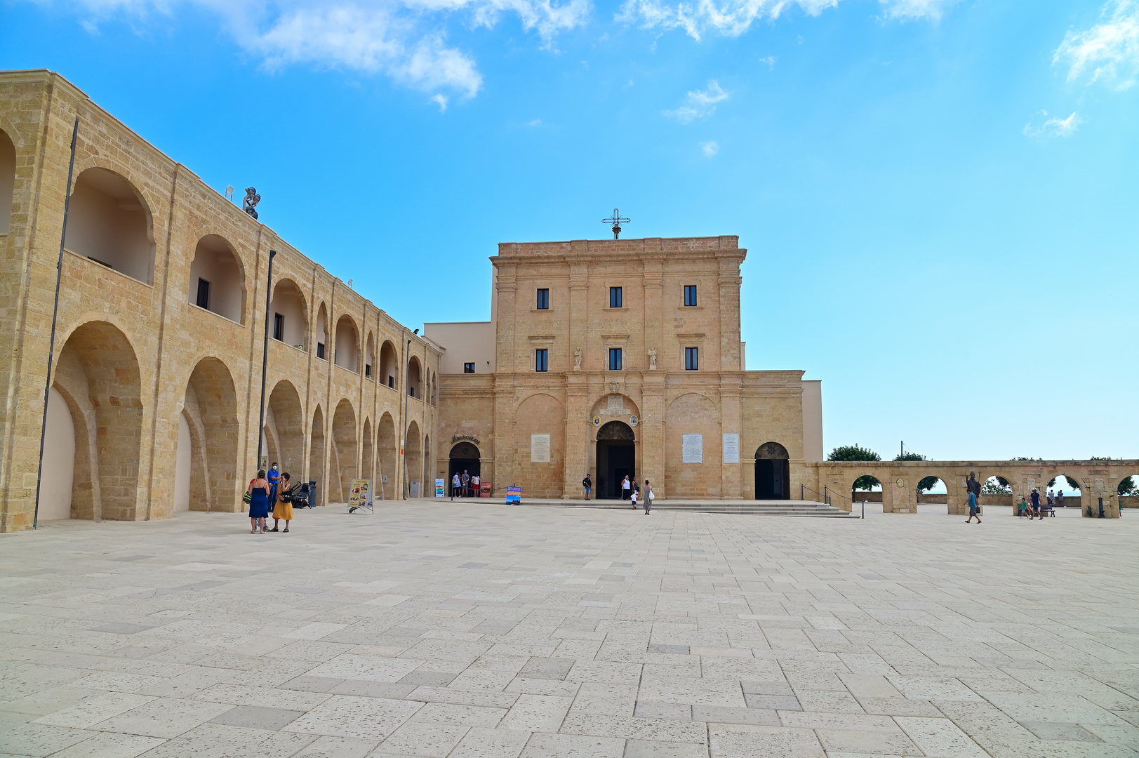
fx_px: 759
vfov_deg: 53.1
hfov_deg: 73.8
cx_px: 570
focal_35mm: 24
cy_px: 379
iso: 200
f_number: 8
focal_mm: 24
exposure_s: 1/250
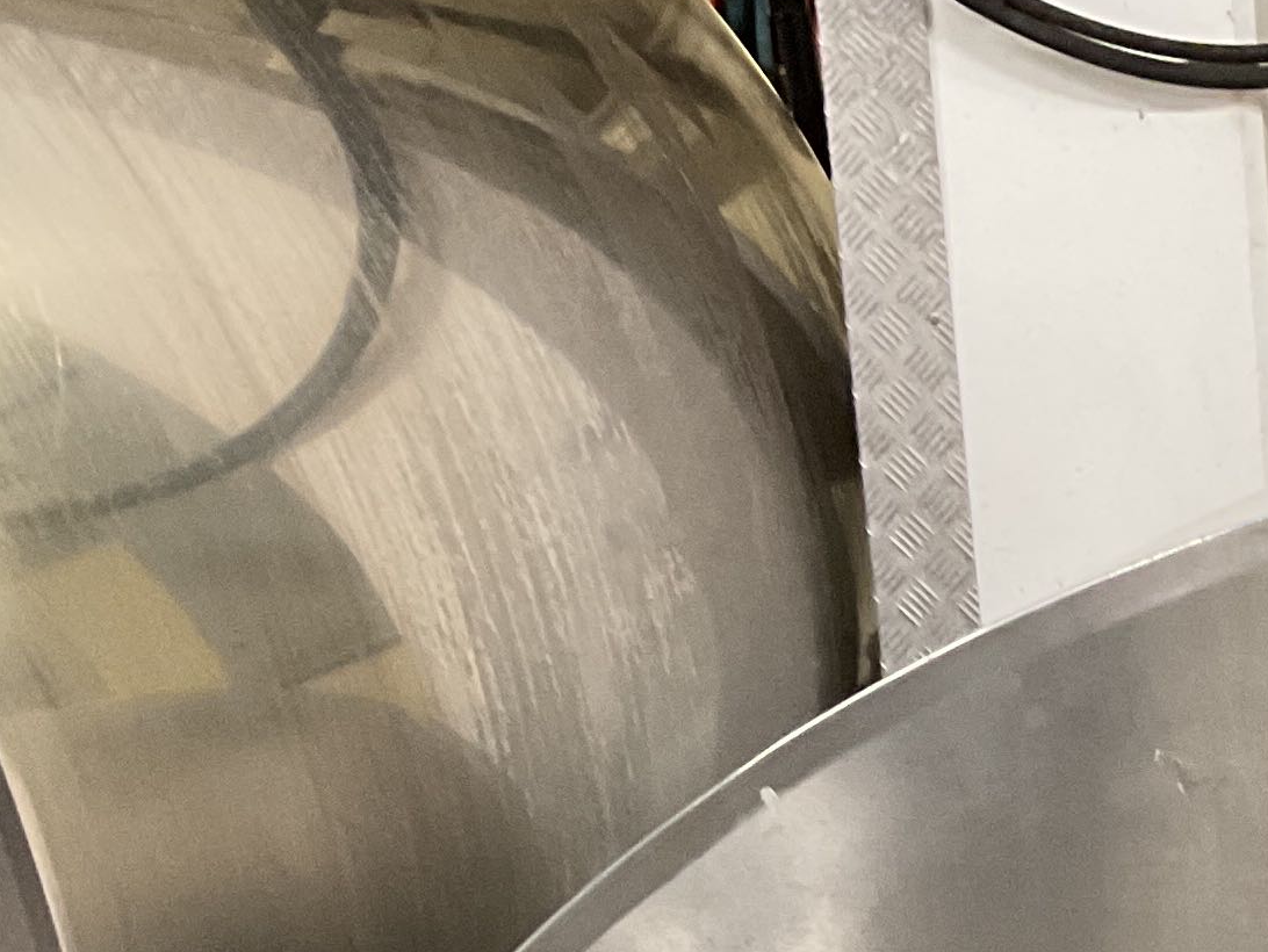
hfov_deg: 16.7
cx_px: 1892
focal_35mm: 107
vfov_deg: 12.7
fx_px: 3921
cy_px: 1687
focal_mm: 3
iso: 250
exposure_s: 1/50
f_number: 1.8
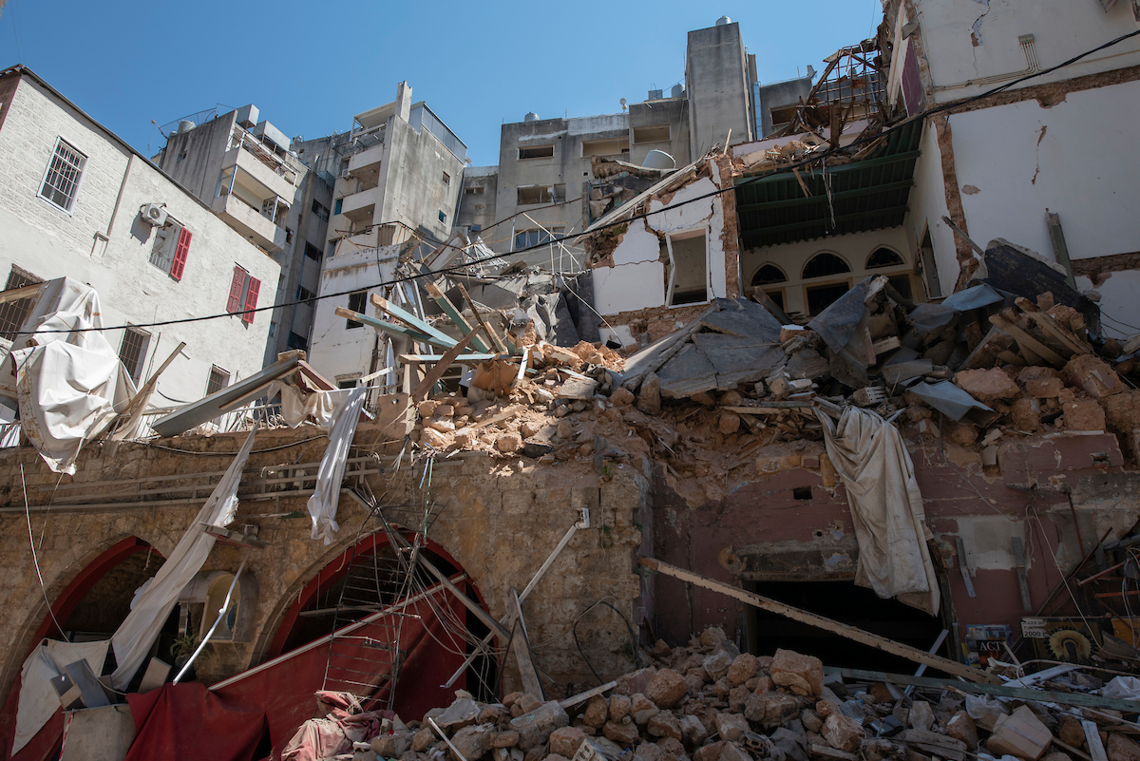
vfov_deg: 55.1
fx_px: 729
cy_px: 380
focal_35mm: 23
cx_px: 570
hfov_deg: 76.1
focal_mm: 23
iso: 400
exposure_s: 1/400
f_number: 10
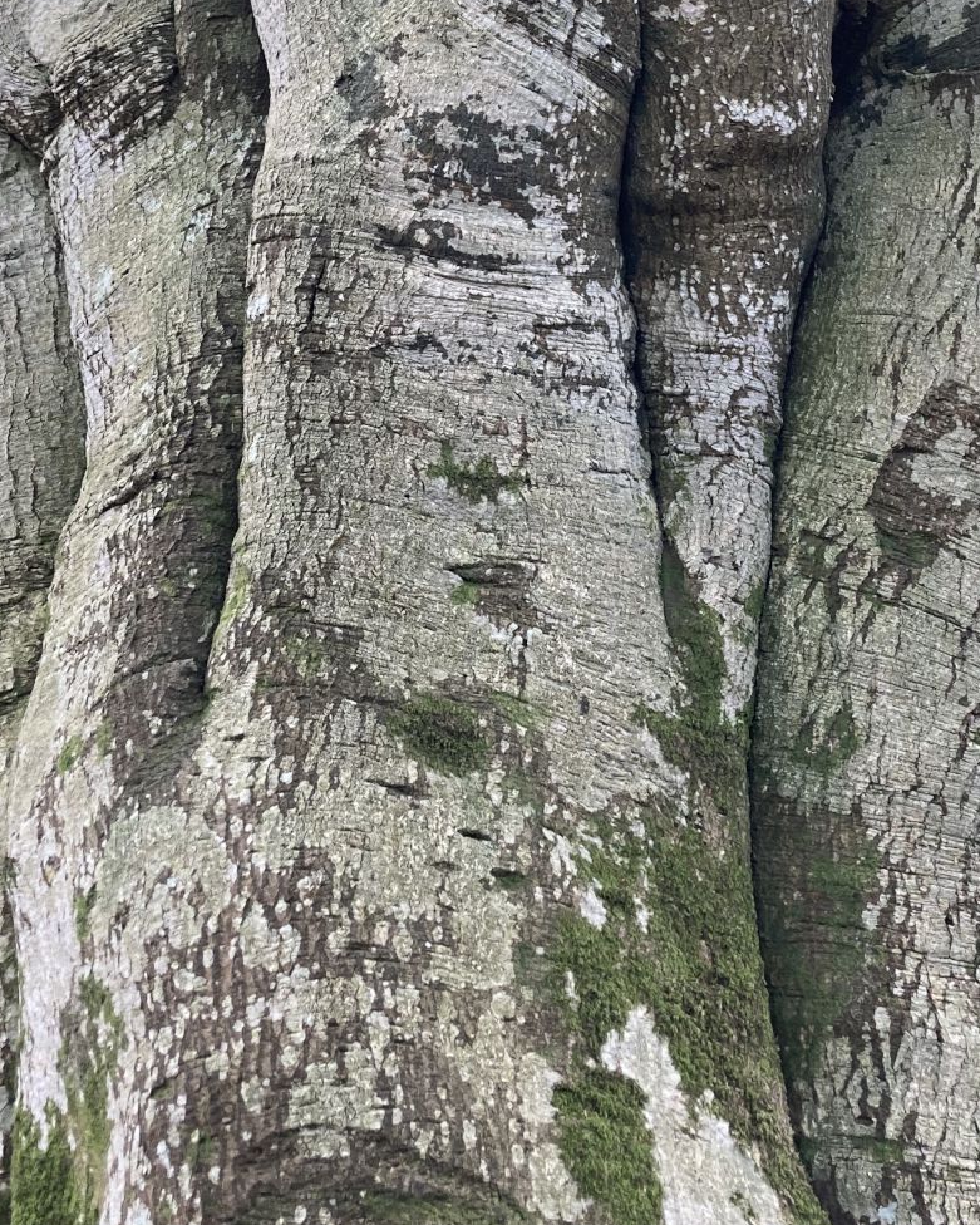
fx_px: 2030
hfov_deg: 27.1
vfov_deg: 32.4
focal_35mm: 56
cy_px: 205
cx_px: 409
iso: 40
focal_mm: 3.99
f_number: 1.8
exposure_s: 1/121
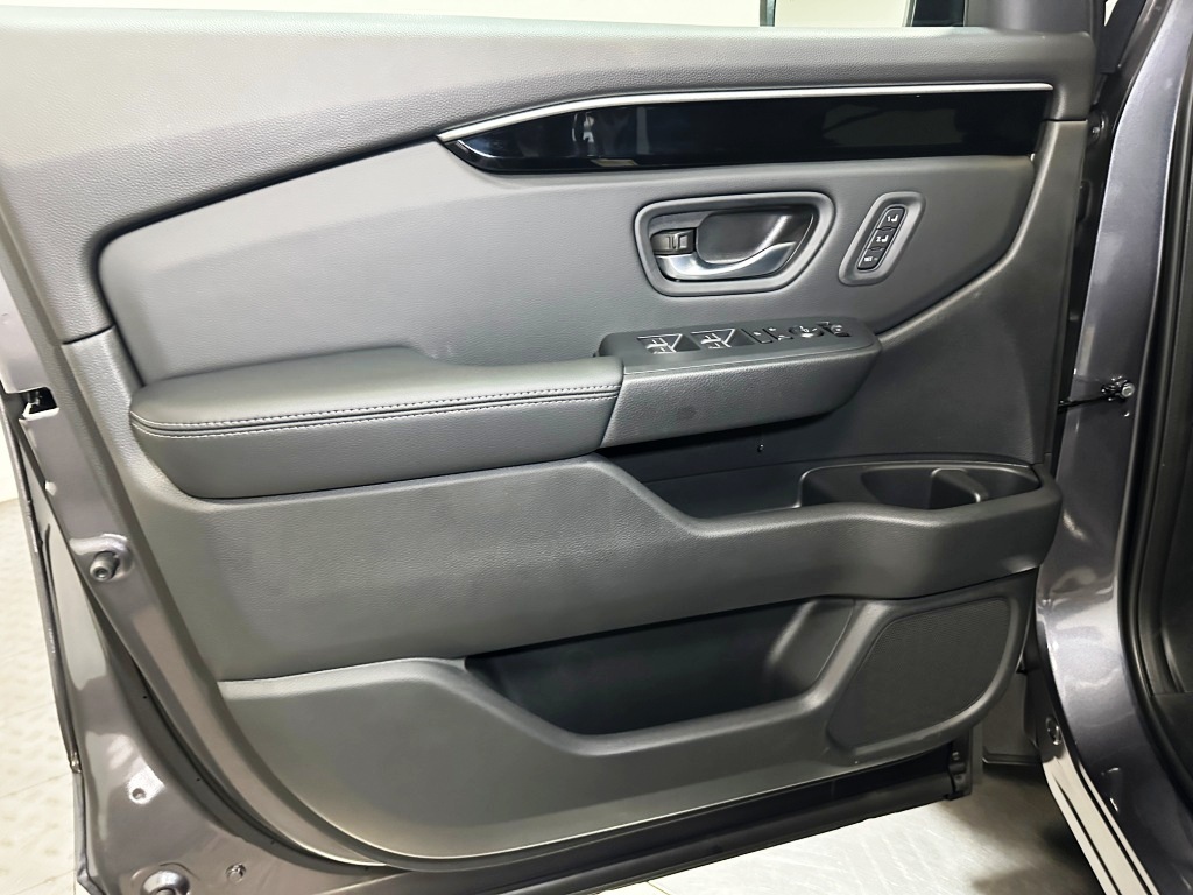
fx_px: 827
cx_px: 596
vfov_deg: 56.8
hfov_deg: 71.6
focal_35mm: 24
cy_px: 448
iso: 1000
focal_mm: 6.86
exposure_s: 1/40
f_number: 1.78
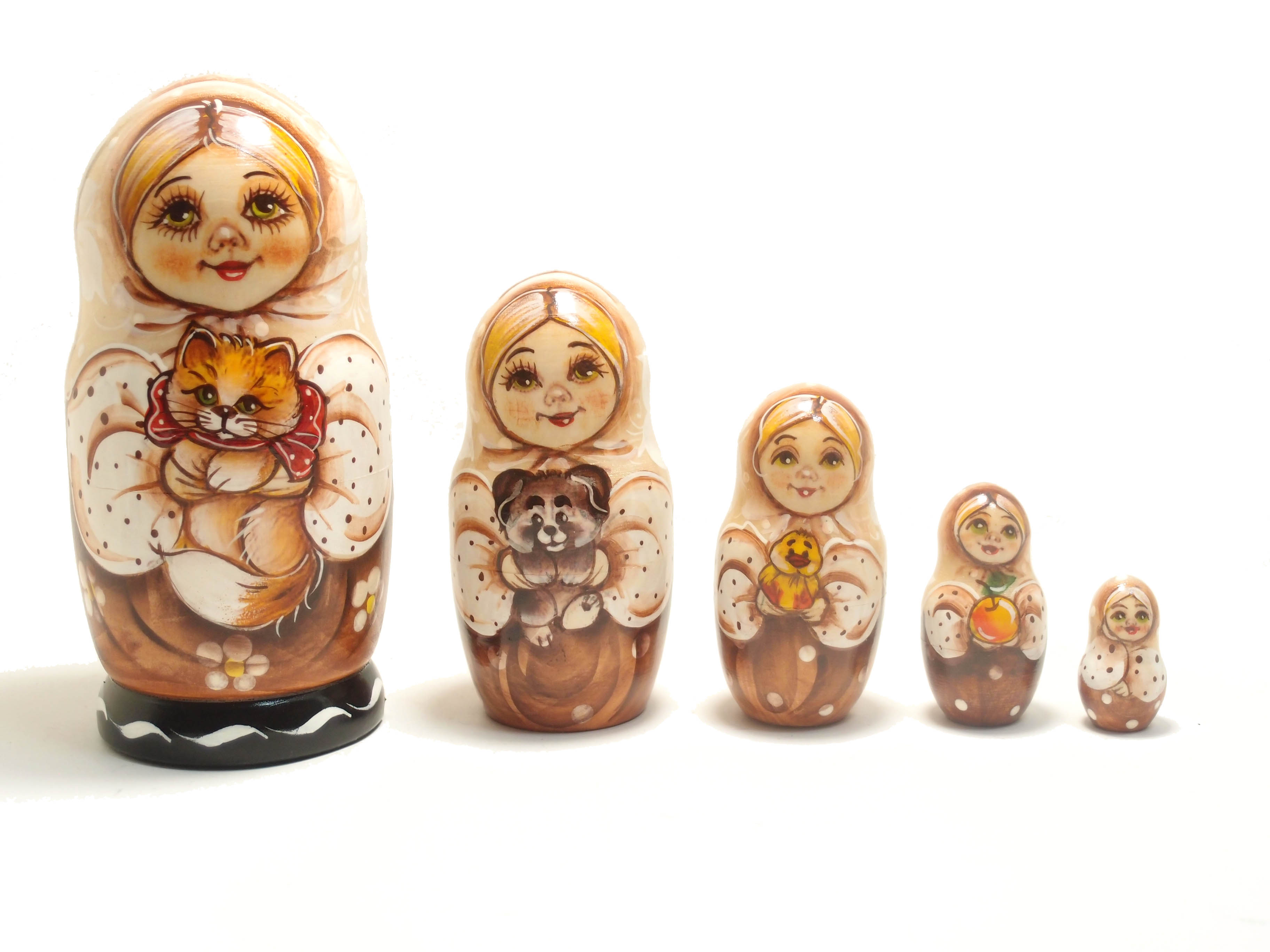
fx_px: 1834
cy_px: 476
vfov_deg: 29.1
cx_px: 635
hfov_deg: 38.2
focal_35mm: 50
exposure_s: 1/125
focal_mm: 10.83
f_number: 2.1
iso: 160
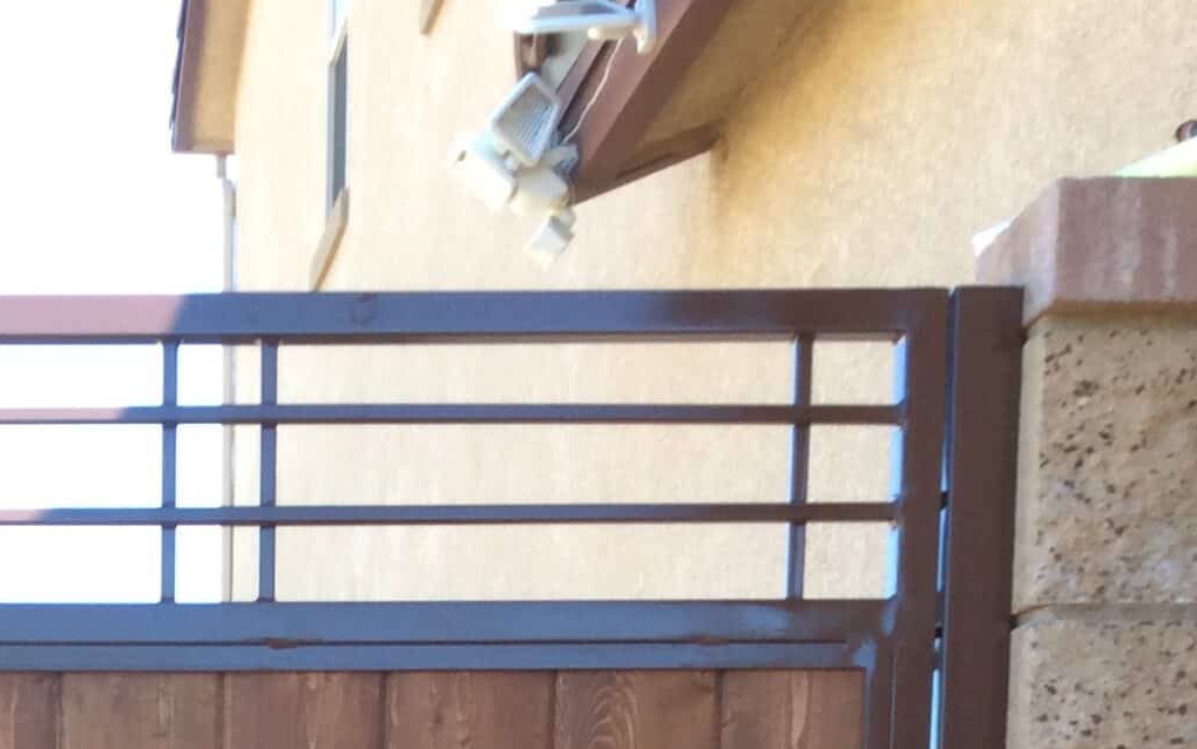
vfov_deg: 13.4
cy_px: 1456
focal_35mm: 85
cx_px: 86
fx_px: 2773
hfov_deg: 23.6
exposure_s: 1/144
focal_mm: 3.3
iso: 32
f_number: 2.4
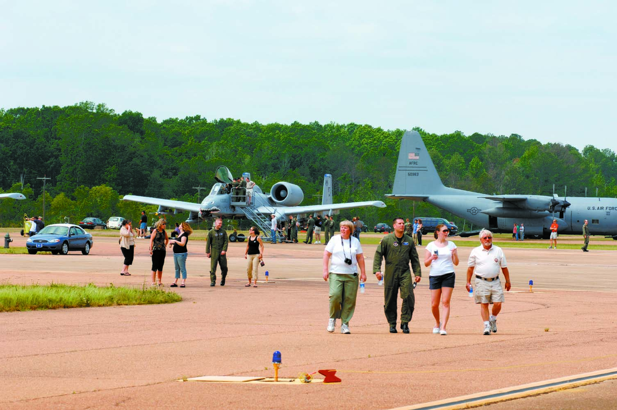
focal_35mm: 158
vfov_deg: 8.7
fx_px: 2696
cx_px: 308
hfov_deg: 13.1
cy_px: 205
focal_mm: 105
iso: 100
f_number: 7.1
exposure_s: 1/200
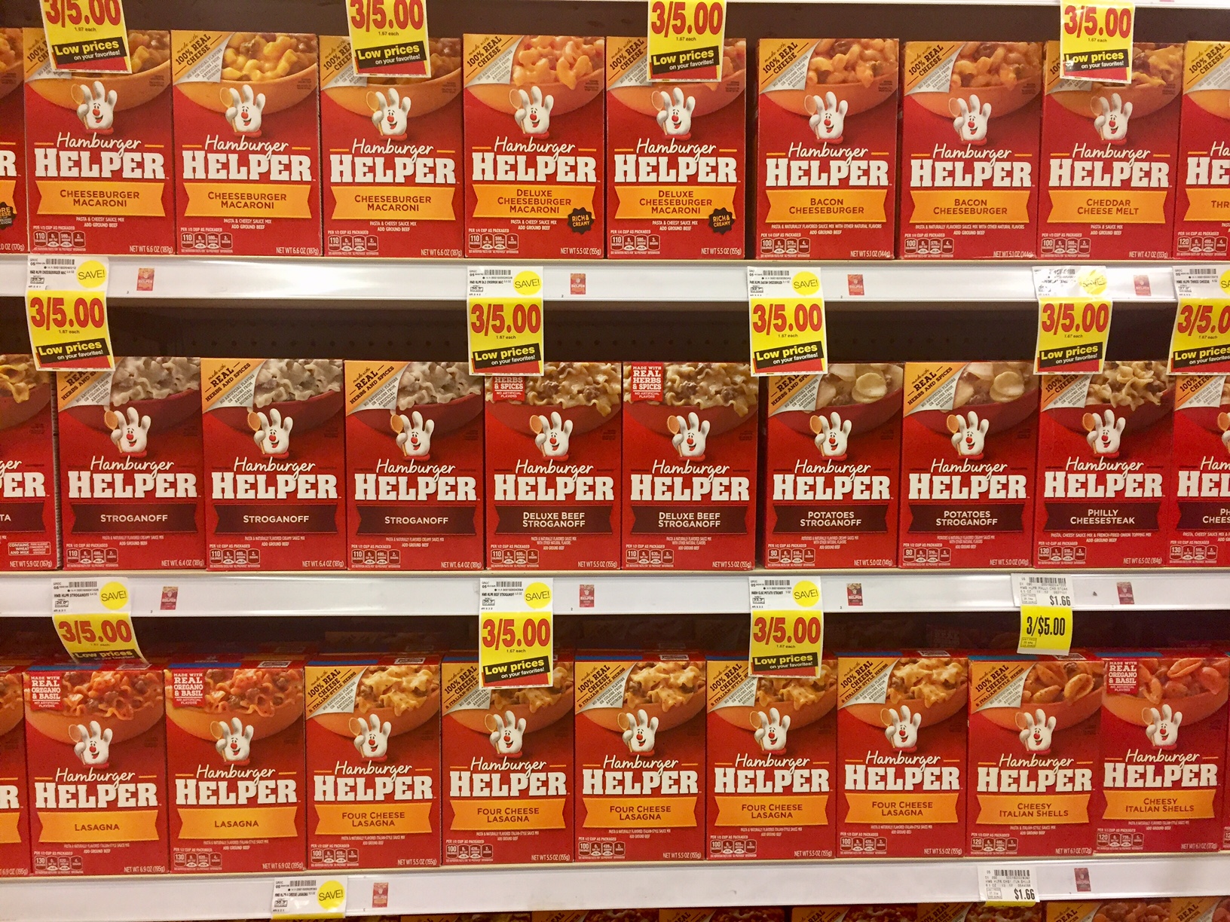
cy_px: 461
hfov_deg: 61.7
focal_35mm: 29
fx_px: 1030
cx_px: 615
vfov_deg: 48.2
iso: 125
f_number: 2.2
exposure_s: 1/30
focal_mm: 4.15
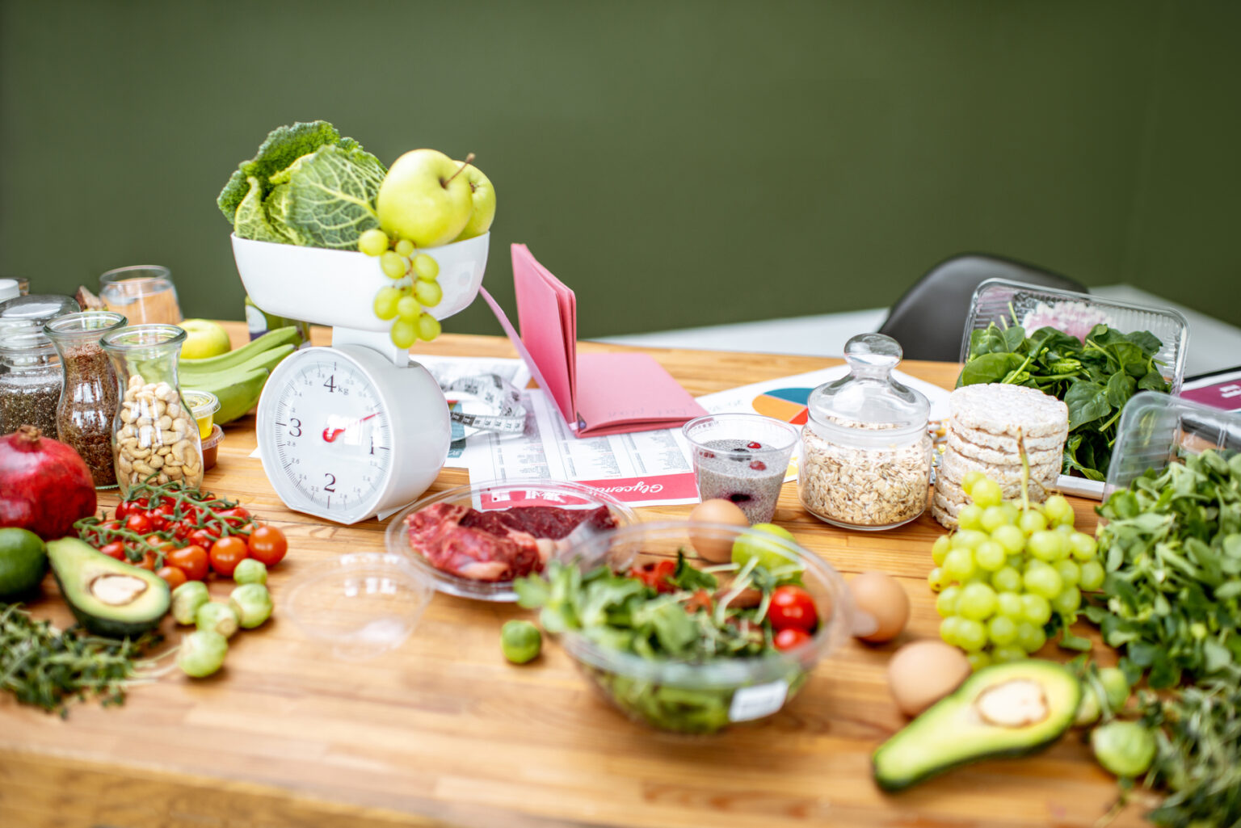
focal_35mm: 35
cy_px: 414
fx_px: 1207
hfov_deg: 54.4
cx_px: 620
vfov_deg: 37.9
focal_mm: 35
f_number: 2
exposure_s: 1/125
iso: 200
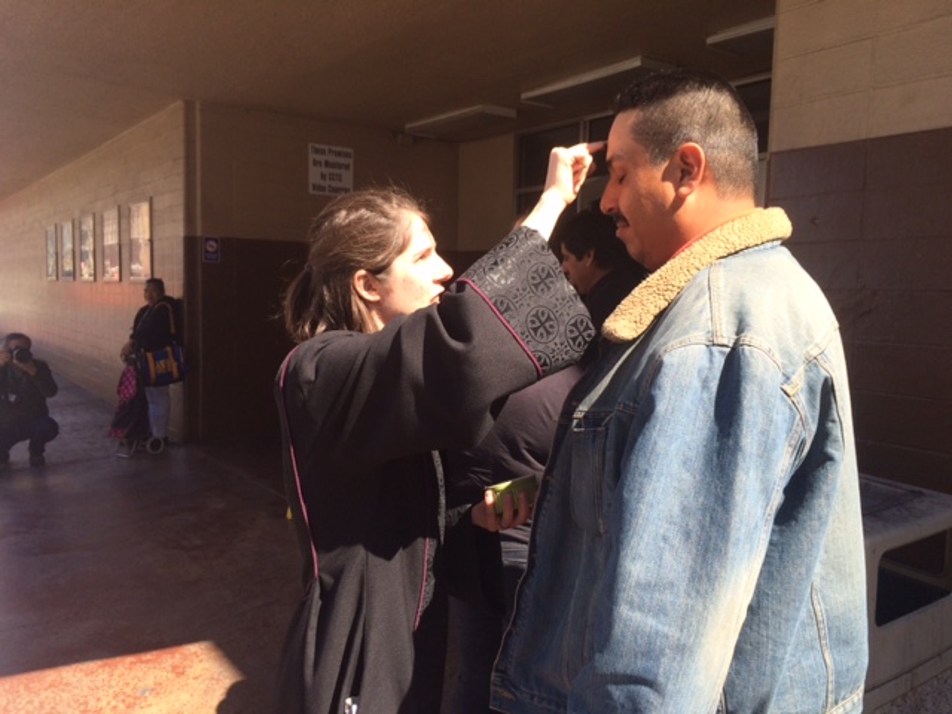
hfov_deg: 61.7
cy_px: 357
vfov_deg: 48.2
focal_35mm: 29
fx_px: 798
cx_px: 476
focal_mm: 4.15
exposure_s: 1/631
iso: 32
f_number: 2.2
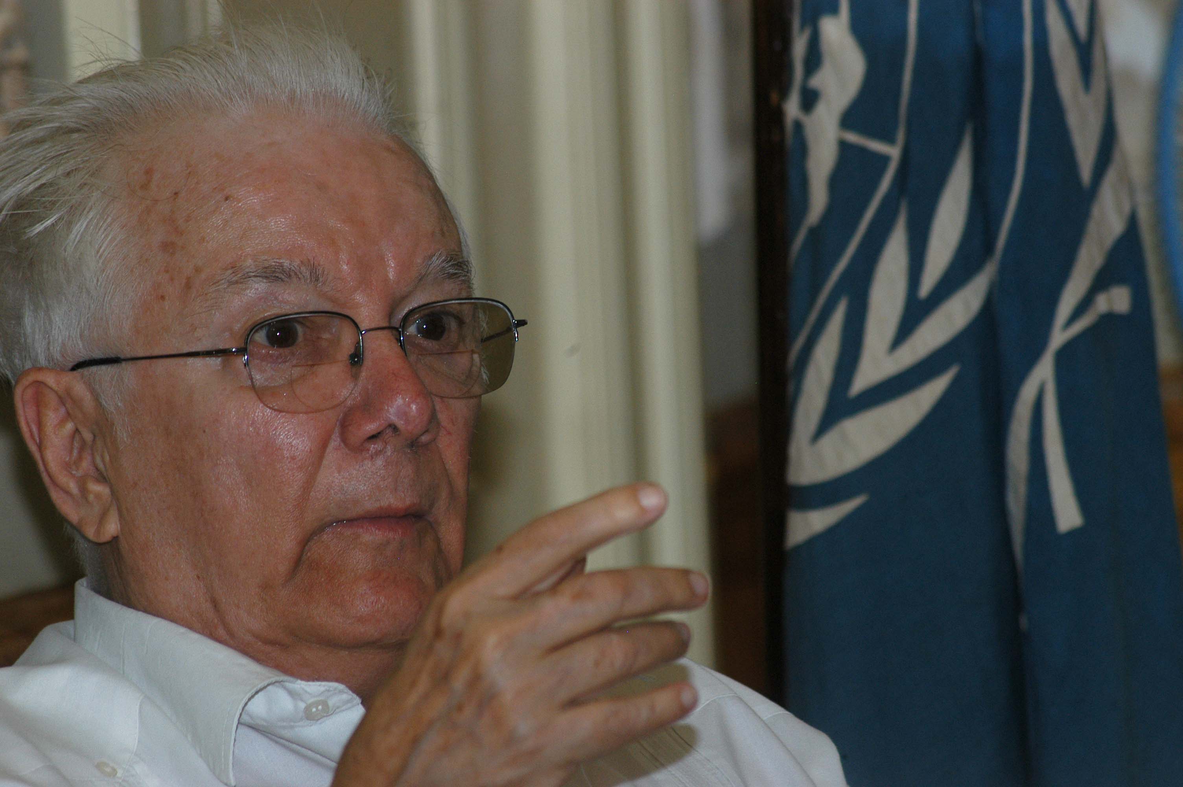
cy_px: 394
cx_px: 592
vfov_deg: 4.4
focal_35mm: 315
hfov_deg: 6.5
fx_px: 10342
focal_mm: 210
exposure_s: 1/160
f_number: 6.3
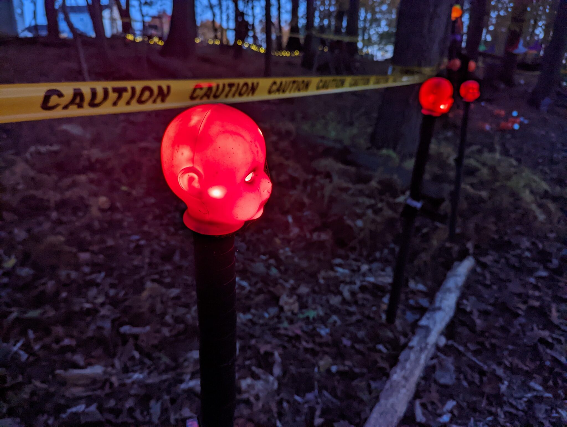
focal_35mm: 24
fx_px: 394
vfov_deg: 56.9
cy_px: 214
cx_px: 284
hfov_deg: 71.5
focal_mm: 6.81
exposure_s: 1/39.2
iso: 153
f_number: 1.85
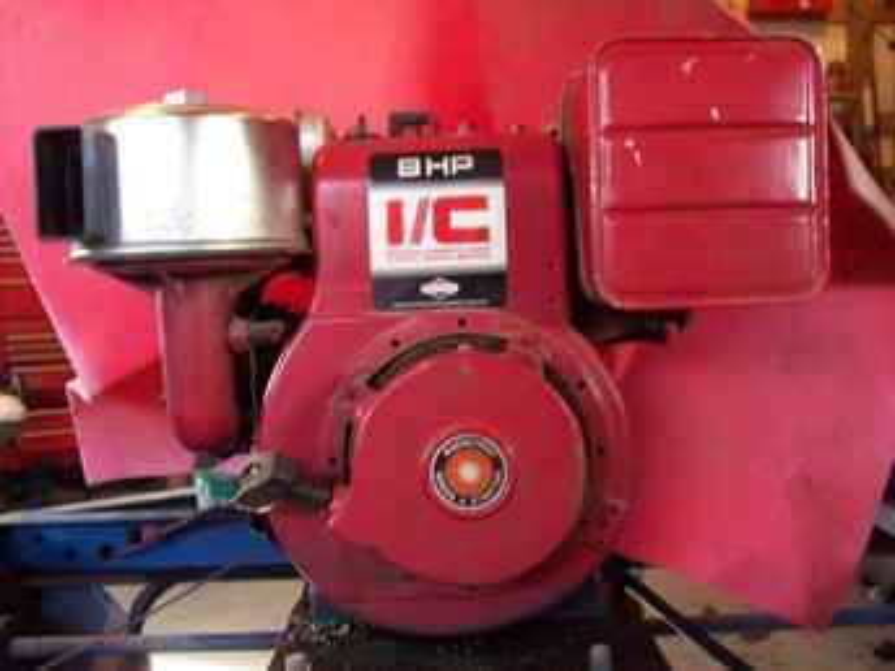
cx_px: 448
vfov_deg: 36.8
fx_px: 1008
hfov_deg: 47.9
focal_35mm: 39
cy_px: 336
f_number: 3.4
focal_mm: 8
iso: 200
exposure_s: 1/8
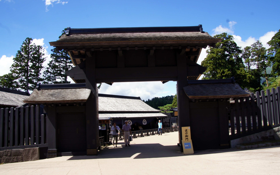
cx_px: 141
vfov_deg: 44.5
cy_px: 87
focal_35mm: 28
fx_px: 214
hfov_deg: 66.5
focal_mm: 18
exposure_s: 1/60
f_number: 11
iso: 100
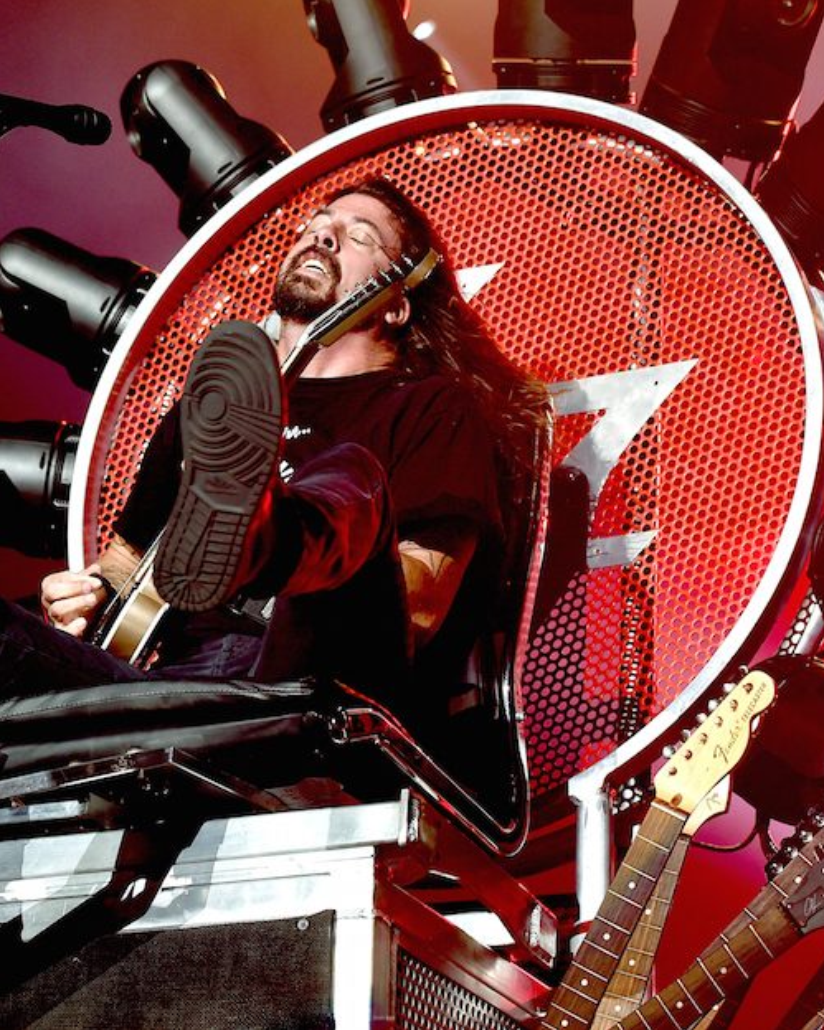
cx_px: 114
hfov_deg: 15.4
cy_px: 514
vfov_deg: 19.4
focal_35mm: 99
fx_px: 3019
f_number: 5
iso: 1250
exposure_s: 1/400
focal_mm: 70
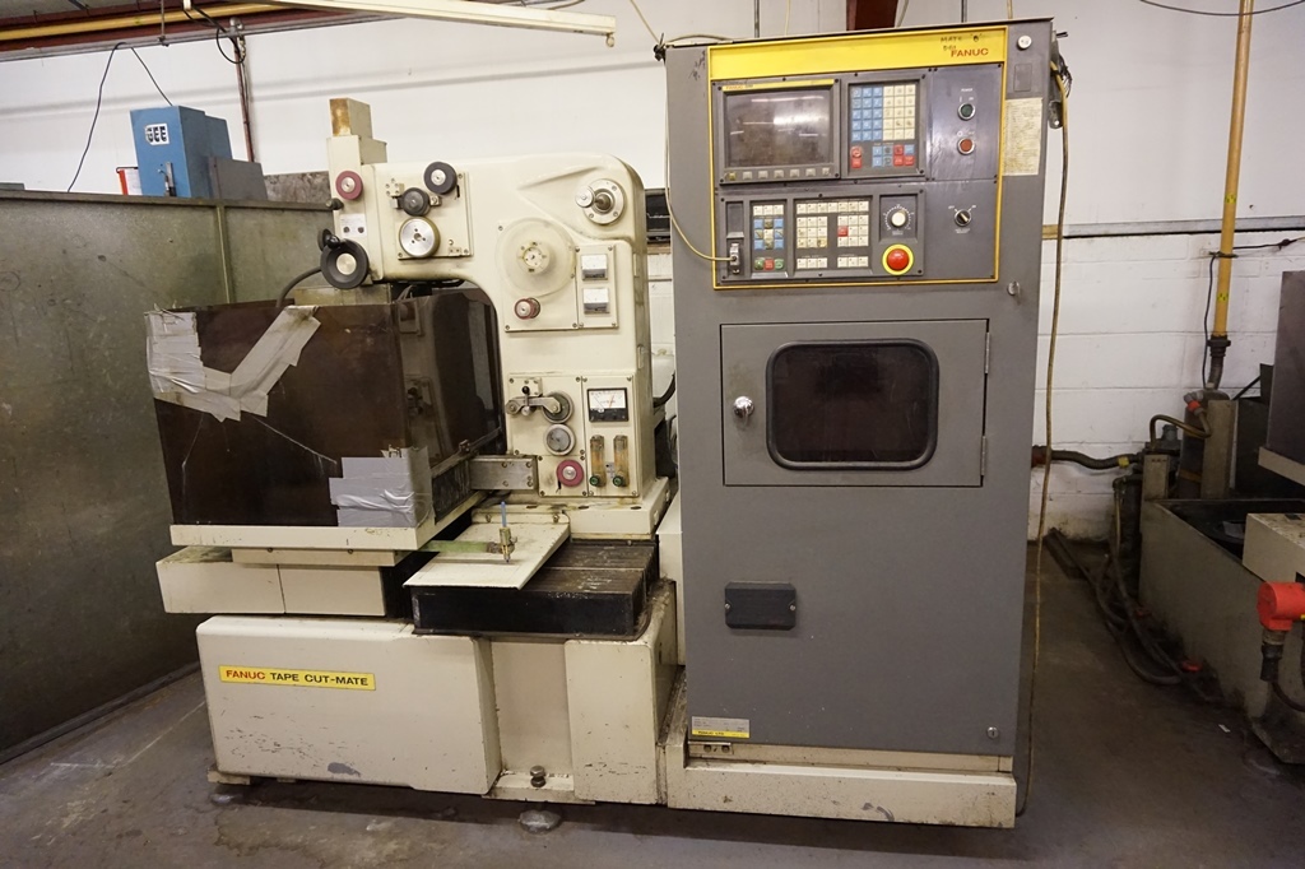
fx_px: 870
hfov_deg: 73.8
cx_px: 652
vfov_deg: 53.1
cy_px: 434
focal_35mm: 24
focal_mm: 16
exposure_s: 1/125
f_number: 3.5
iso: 3200
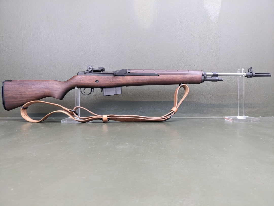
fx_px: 214
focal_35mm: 27
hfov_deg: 65.3
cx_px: 137
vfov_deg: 51.4
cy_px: 103
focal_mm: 4.38
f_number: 1.73
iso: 170
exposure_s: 1/24
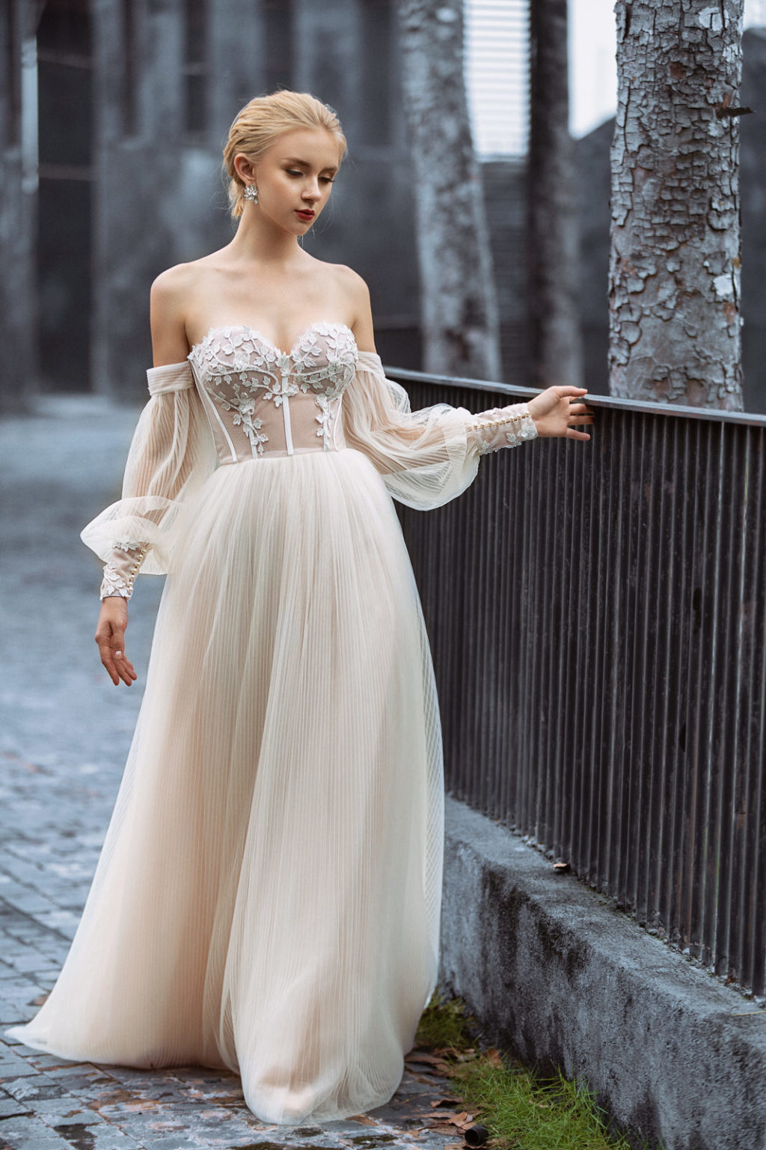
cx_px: 383
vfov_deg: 17.8
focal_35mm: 115
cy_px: 575
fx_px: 3670
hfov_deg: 11.9
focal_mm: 115
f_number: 2.8
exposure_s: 1/200
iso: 100
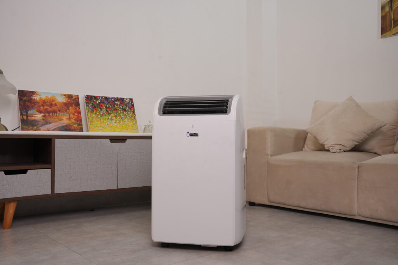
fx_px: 385
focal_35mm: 35
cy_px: 132
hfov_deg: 54.7
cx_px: 199
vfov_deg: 38.1
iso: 800
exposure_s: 1/100
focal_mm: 34.8
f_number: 8
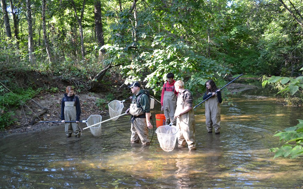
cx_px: 150
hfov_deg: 61.2
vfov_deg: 40.6
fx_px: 256
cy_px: 98
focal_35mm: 31
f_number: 3.8
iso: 400
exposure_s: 1/60
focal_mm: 20
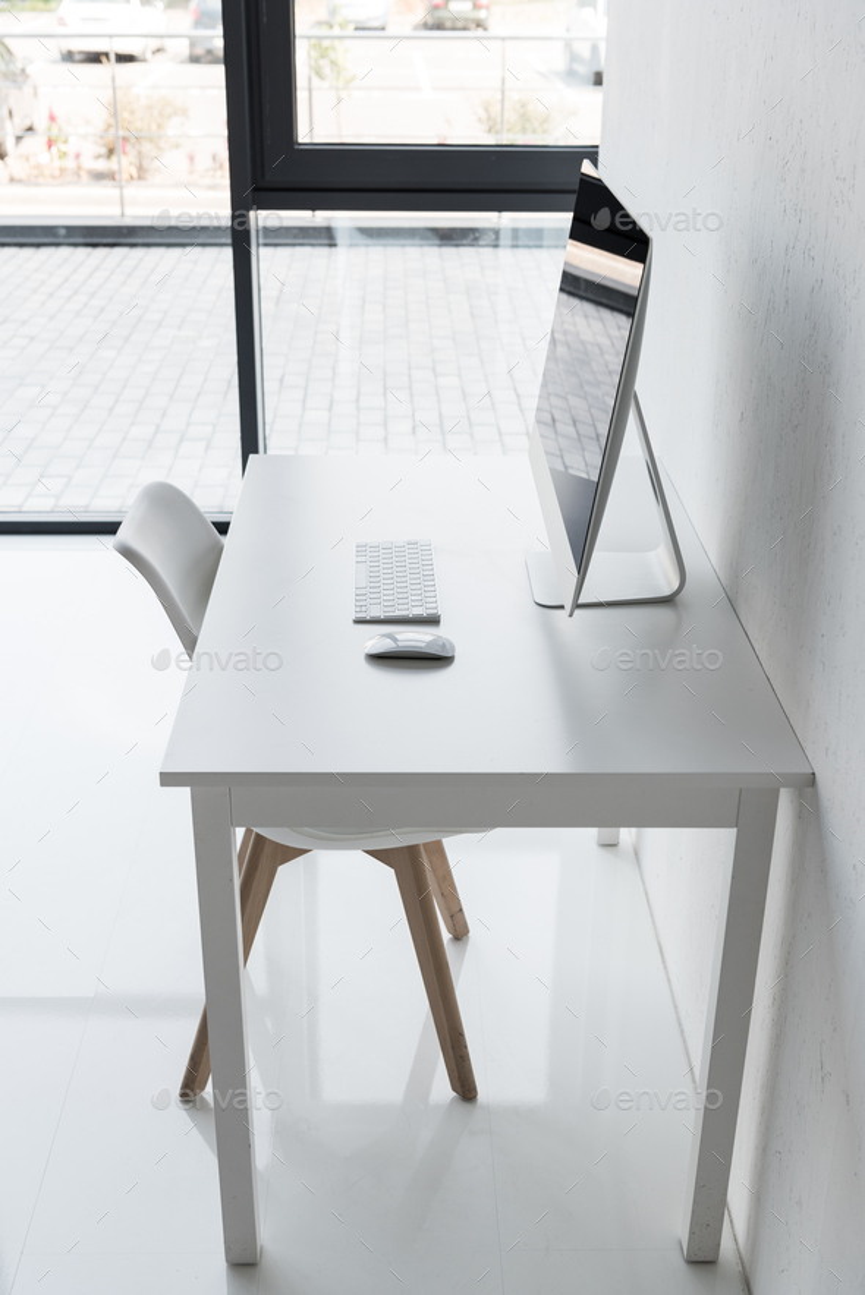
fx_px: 1512
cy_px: 648
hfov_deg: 31.9
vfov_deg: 46.4
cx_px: 432
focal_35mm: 42
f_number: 5.6
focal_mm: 42
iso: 250
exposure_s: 1/100
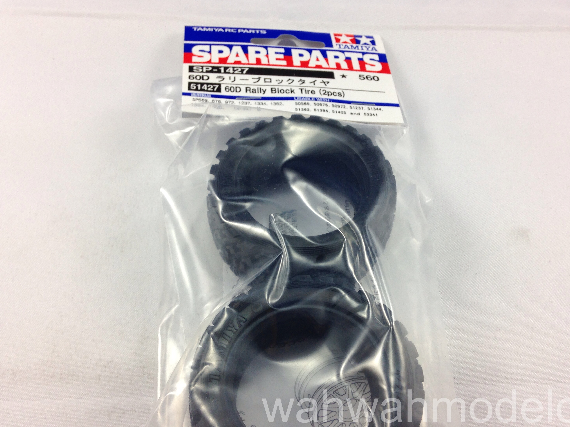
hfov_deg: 50.1
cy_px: 225
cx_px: 300
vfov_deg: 38.7
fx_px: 609
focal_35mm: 37
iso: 50
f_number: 2.4
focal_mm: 4.13
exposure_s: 1/60
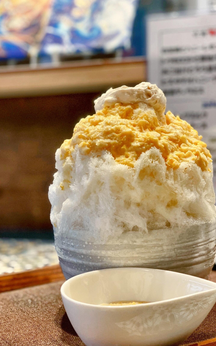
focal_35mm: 65
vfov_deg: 31.5
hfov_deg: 20.0
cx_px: 116
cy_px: 174
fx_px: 612
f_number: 2
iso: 200
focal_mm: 6
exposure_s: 1/33
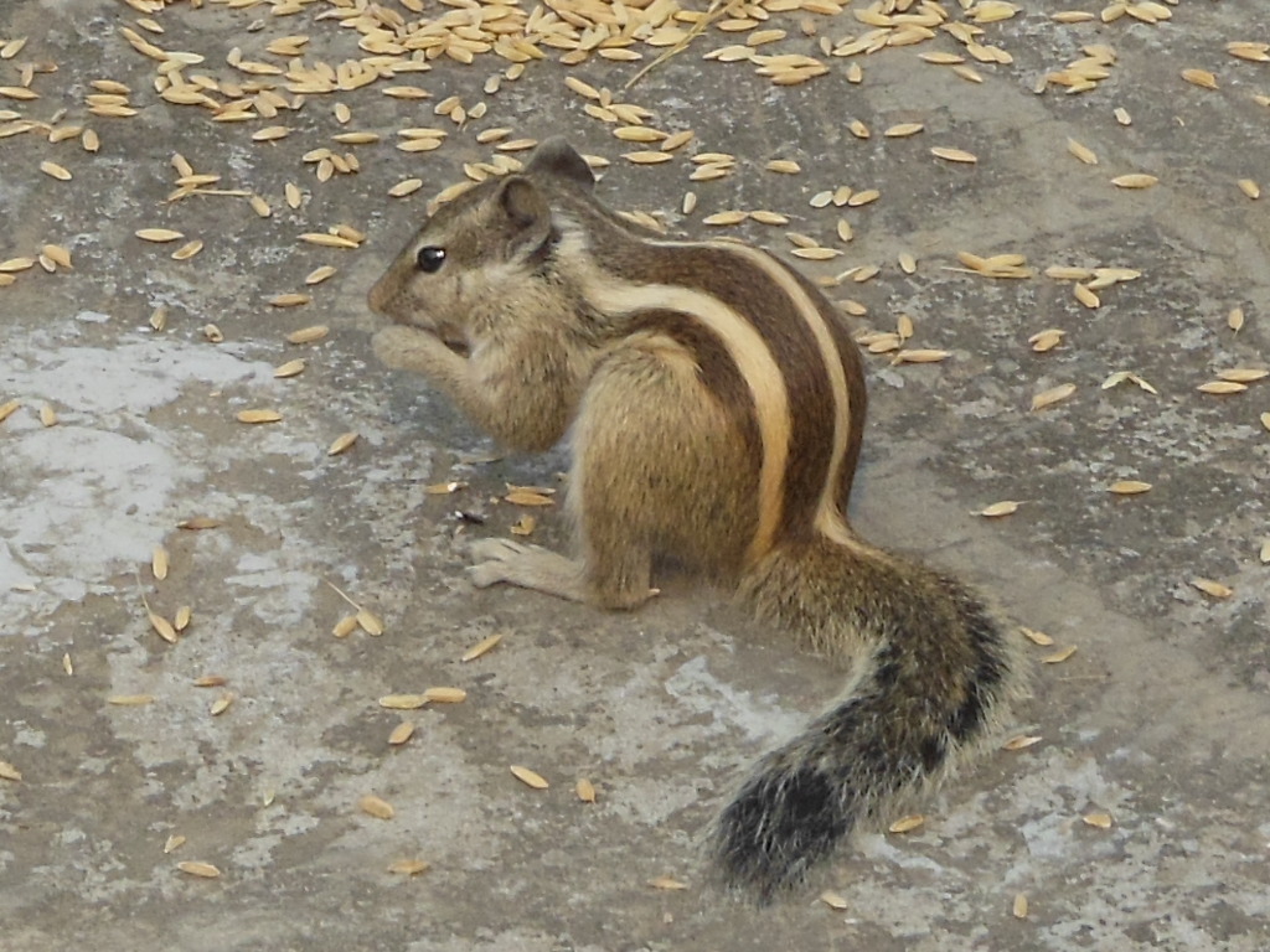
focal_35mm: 111
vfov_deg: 13.3
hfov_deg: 17.7
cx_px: 635
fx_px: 4072
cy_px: 476
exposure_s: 1/640
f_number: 4.8
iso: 125
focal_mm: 19.7
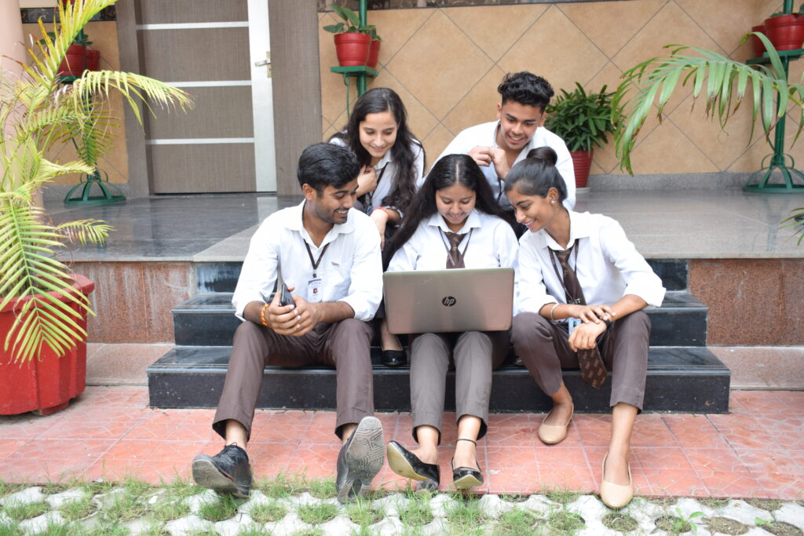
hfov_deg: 53.1
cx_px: 402
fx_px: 804
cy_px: 268
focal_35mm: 36
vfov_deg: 36.9
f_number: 5
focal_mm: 24
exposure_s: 1/100
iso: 160
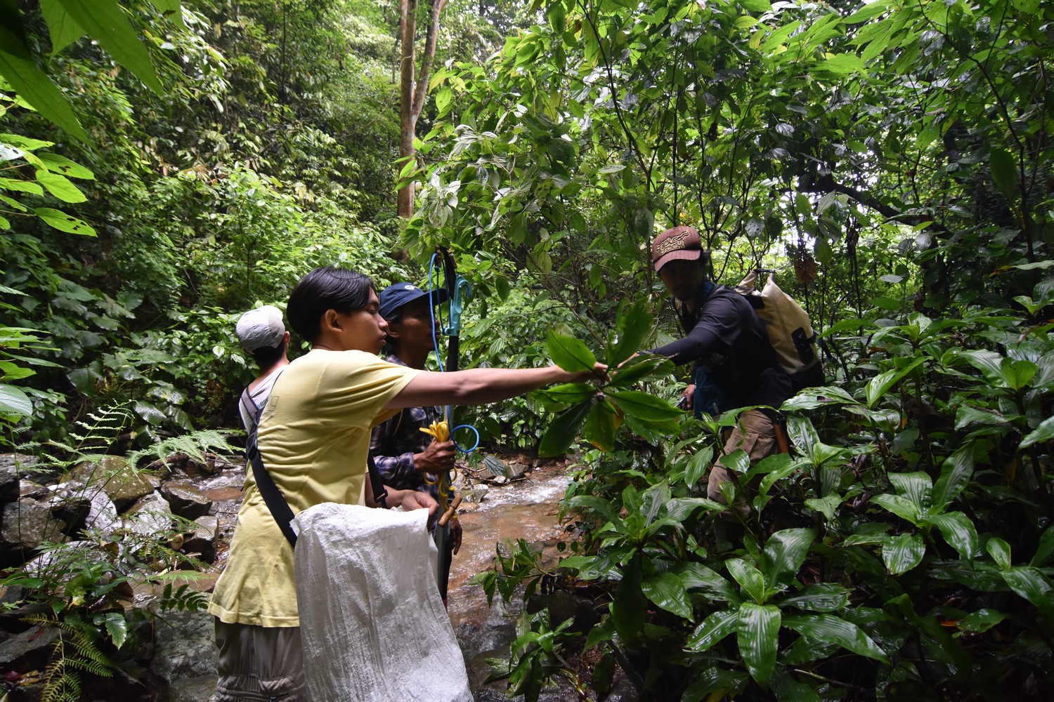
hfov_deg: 90.0
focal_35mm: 18
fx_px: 527
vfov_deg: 67.4
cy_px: 351
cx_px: 527
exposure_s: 1/100
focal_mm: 12
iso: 1000
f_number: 5
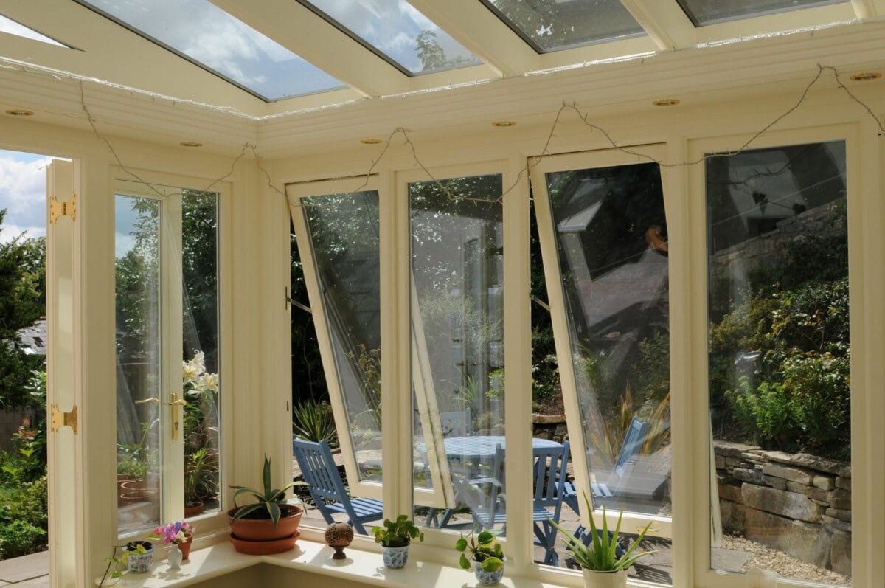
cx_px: 442
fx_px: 884
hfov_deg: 53.2
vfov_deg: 36.8
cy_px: 294
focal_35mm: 36
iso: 200
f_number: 11
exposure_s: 1/320
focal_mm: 24
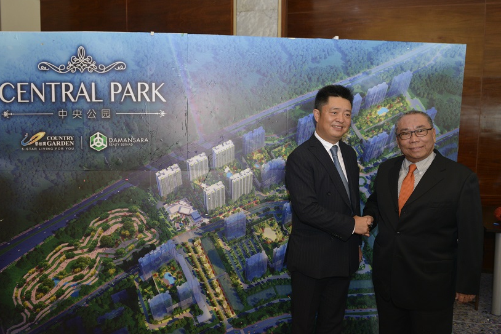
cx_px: 247
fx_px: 390
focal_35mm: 28
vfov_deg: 46.4
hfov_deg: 65.5
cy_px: 171
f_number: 5
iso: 1250
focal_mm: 24
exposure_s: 1/80
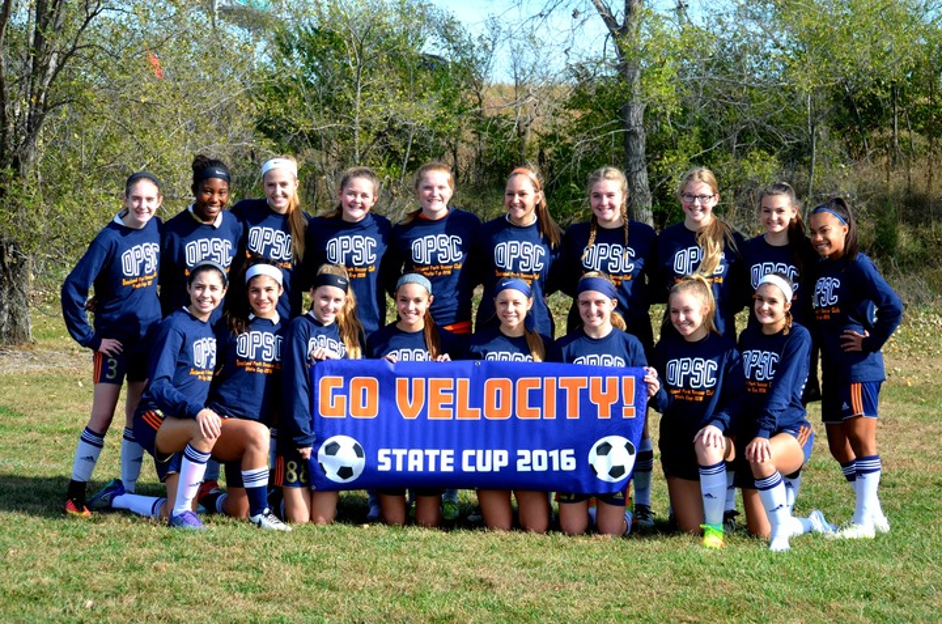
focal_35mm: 82
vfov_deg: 16.5
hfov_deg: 24.7
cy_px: 312
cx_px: 471
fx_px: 2154
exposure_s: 1/250
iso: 180
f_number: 8
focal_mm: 55
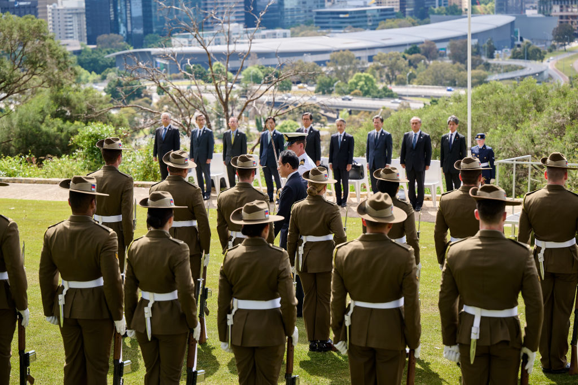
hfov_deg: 28.8
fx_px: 1124
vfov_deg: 19.5
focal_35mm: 70
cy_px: 192
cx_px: 289
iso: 64
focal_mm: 70
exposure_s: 1/320
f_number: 3.5
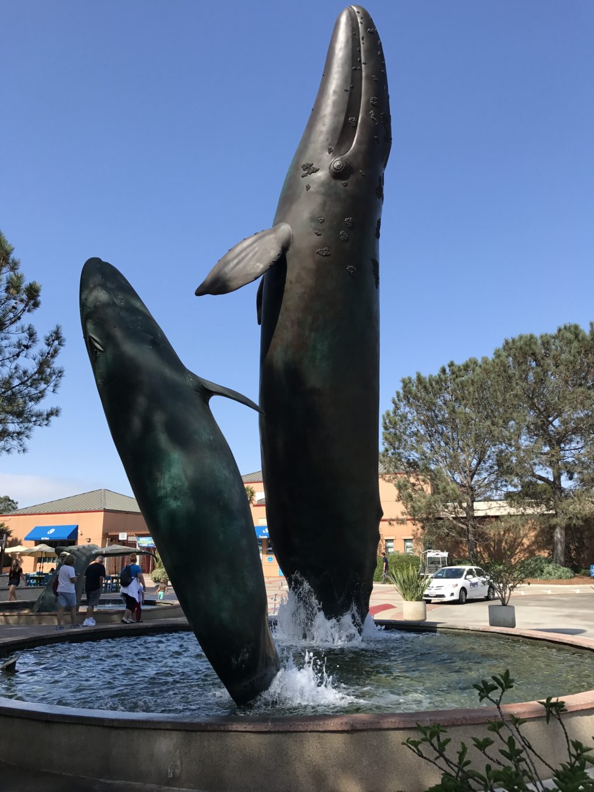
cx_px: 297
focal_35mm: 28
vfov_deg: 63.4
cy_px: 396
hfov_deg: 49.8
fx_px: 641
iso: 20
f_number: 1.8
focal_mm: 3.99
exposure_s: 1/1546
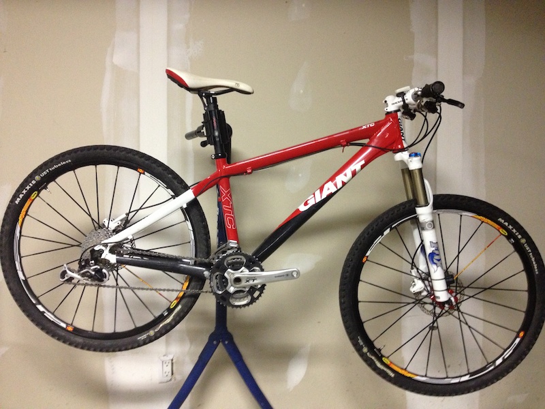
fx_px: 551
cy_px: 204
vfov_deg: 40.7
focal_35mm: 35
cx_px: 272
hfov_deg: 52.6
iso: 320
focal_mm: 4.28
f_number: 2.4
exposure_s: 1/20
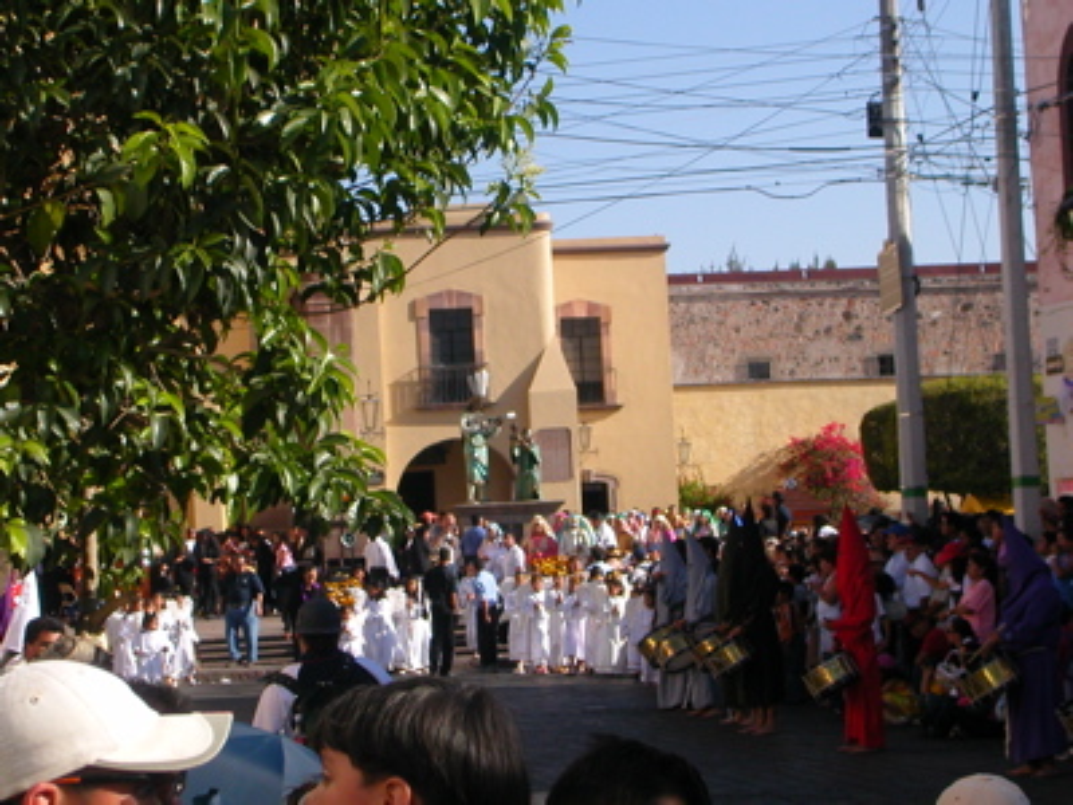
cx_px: 536
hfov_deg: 17.7
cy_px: 402
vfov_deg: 13.3
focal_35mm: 111
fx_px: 3441
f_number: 4.8
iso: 100
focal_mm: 16.8
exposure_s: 1/512
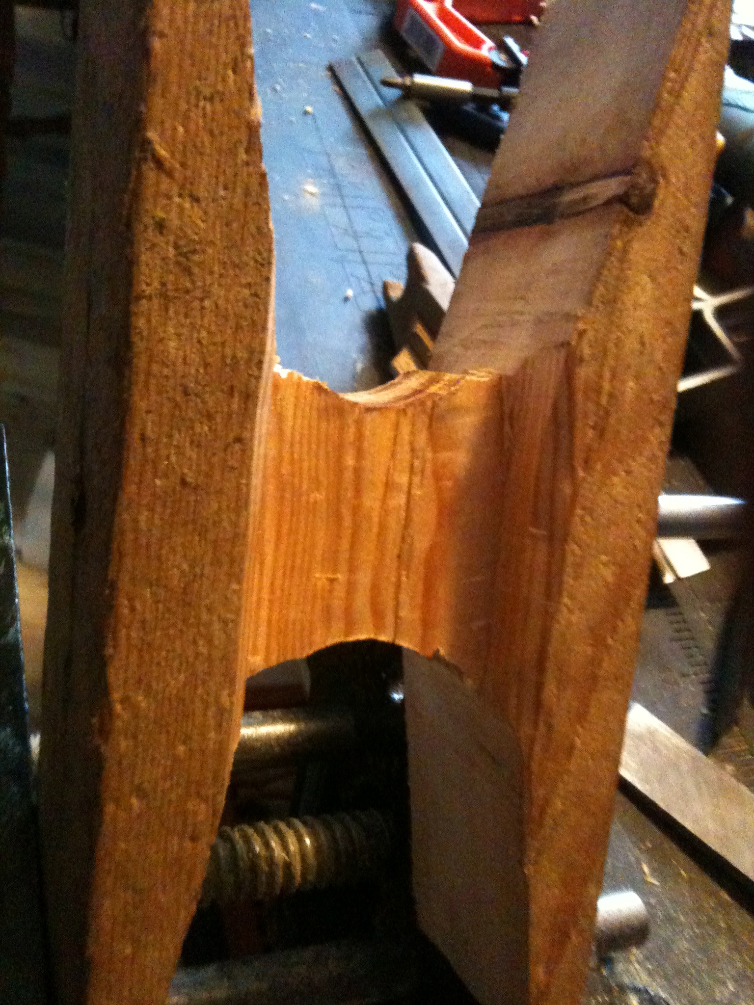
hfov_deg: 40.7
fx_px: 1016
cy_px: 502
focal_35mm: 35
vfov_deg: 52.6
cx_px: 377
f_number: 2.8
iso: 800
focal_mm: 3.85
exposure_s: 1/10
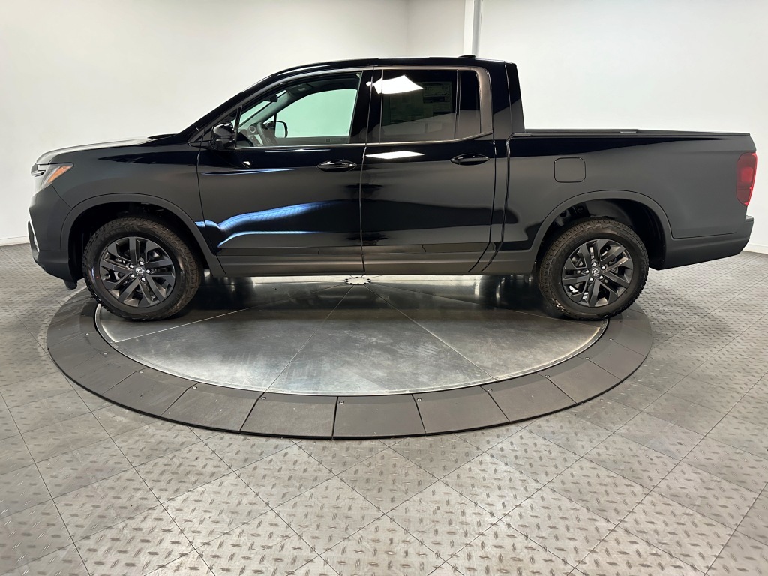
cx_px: 384
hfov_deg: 71.6
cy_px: 288
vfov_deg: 56.8
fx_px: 532
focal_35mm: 24
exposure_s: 1/60
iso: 640
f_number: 1.78
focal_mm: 6.86
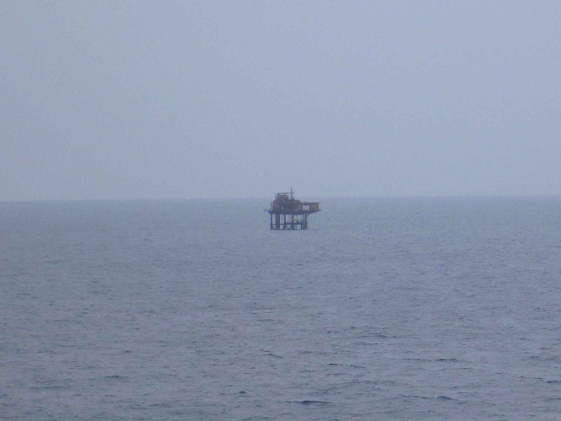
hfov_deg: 6.9
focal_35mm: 287
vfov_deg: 5.2
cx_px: 280
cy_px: 210
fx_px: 4651
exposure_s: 1/640
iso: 100
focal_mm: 22.8
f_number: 5.9
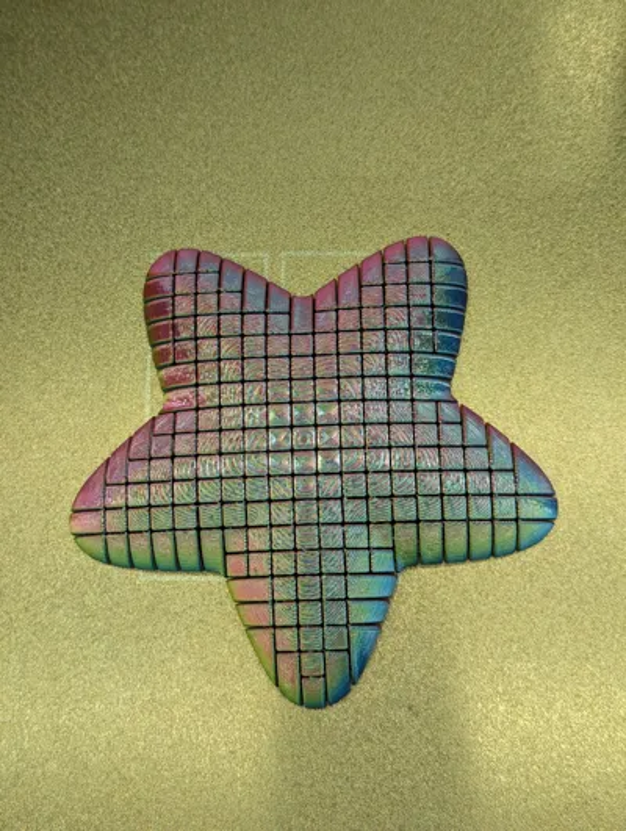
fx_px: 1154
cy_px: 416
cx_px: 313
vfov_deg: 39.6
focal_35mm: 48
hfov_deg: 30.3
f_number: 1.85
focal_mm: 6.81
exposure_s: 1/120
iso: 171
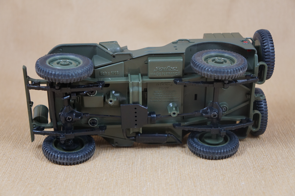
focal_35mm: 60
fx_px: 491
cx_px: 148
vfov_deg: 22.6
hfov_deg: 33.4
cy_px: 98
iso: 1250
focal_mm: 40
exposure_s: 1/80
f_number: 4.5
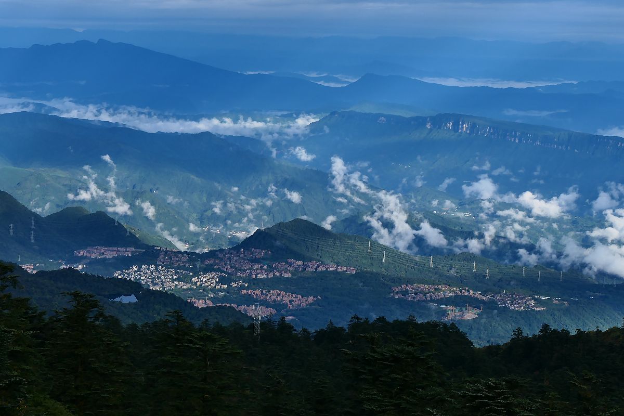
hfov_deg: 19.8
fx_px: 1785
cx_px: 312
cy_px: 208
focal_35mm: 103
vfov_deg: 13.3
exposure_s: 1/400
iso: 200
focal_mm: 37.9
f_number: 8
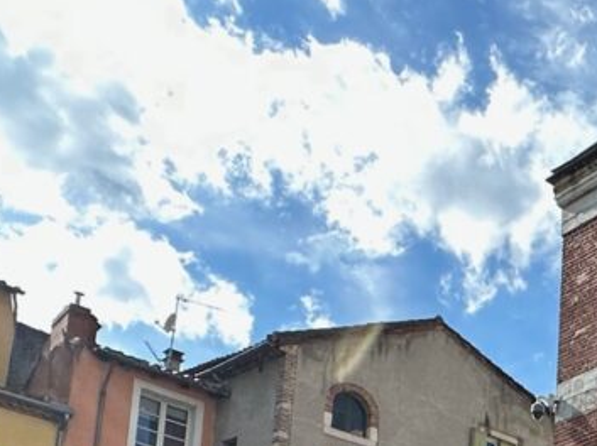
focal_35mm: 61
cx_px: 827
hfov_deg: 25.9
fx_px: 1051
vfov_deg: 20.3
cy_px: 686
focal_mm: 2.22
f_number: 2.2
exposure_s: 1/875
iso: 50
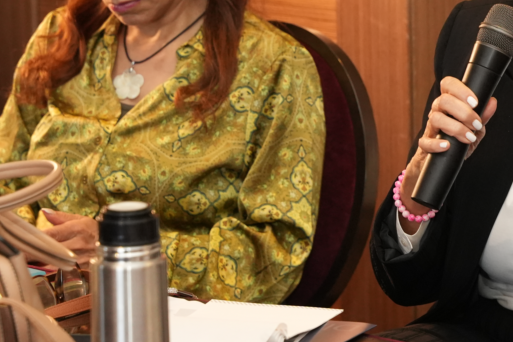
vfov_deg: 7.0
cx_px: 664
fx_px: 2793
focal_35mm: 196
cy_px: 105
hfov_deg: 10.3
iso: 3200
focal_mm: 70
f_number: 4
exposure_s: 1/100
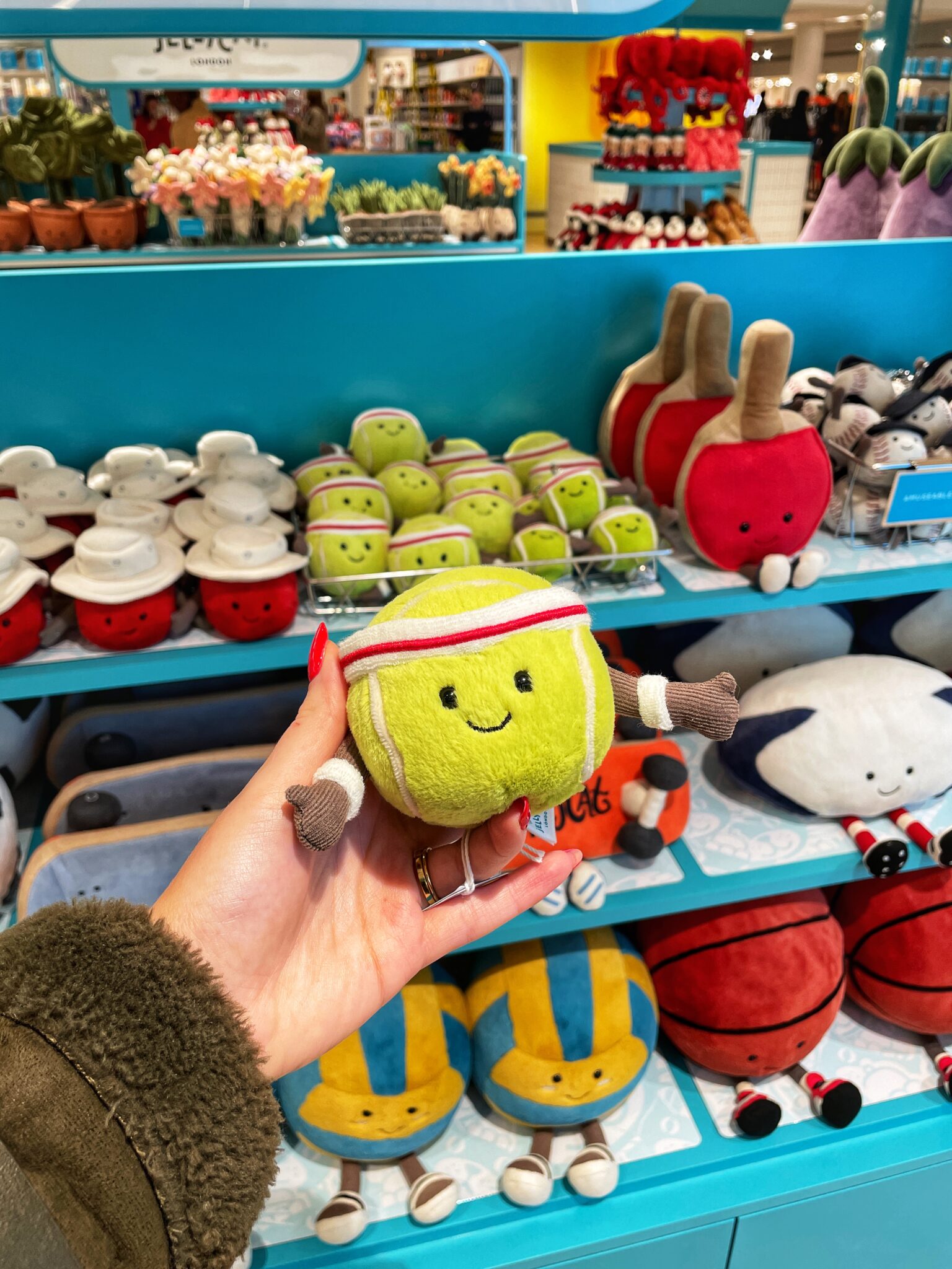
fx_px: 953
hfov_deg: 53.1
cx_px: 476
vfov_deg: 67.3
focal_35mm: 26
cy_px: 634
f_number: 1.6
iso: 64
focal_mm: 4.2
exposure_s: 1/100
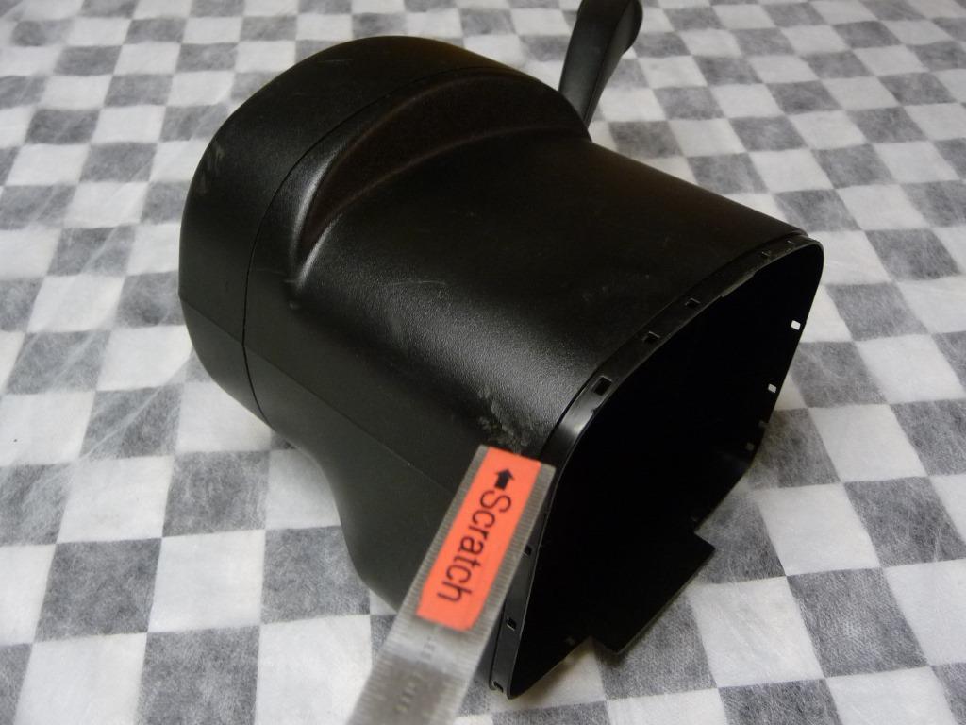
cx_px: 483
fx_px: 893
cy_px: 362
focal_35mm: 32
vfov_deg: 44.2
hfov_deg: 56.8
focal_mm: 4.7
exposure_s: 1/30
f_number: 3.3
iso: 200
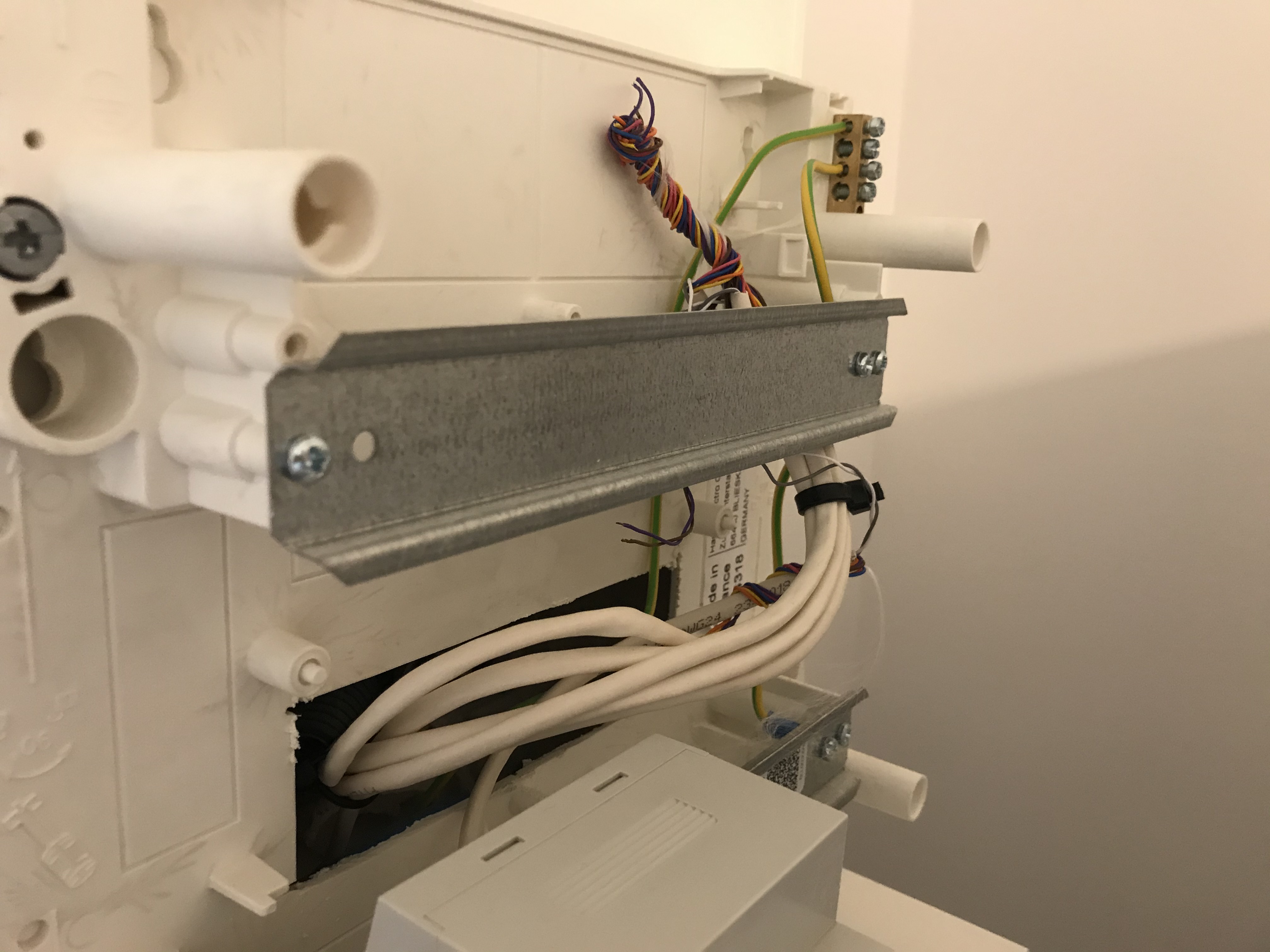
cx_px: 635
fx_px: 1027
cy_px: 476
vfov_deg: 49.7
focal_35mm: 28
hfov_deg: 63.4
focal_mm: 3.99
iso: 64
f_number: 1.8
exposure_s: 1/16
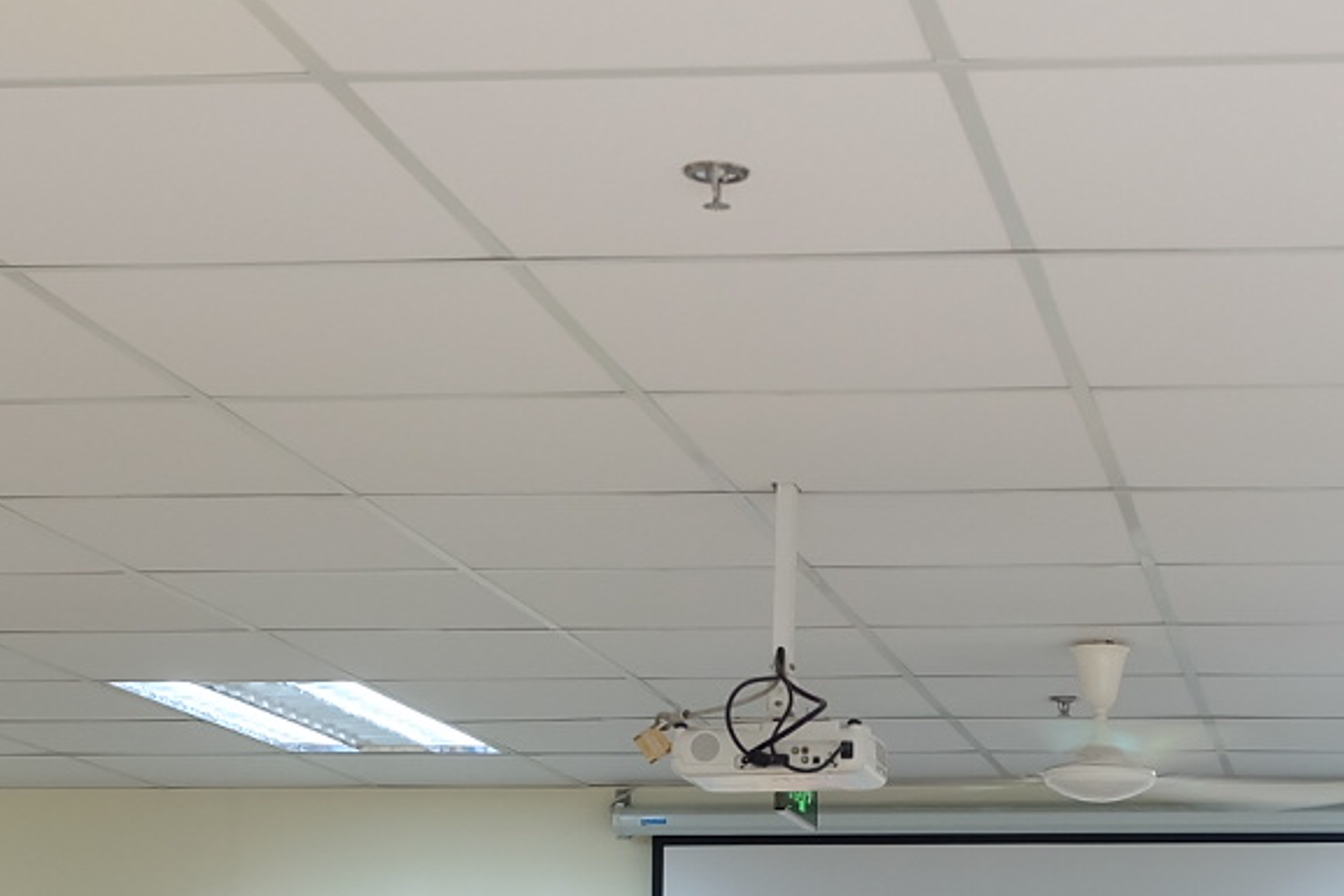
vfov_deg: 16.6
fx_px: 2987
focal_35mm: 80
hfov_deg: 24.8
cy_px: 977
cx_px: 1123
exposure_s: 1/30
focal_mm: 17.5
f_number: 4.5
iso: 500
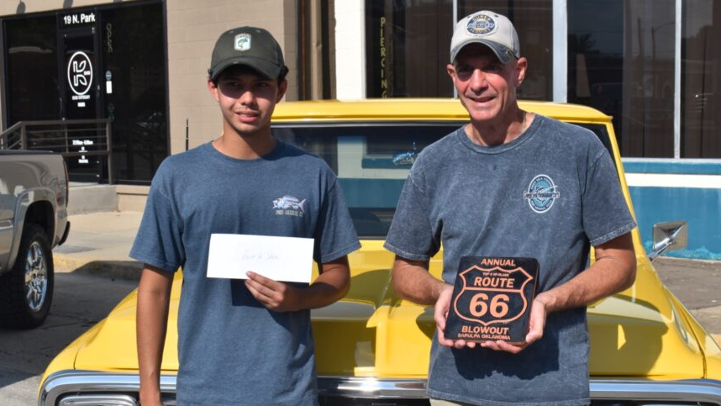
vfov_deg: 18.3
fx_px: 1255
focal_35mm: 66
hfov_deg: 32.0
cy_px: 281
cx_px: 399
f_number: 11
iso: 200
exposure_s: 1/500
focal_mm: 35
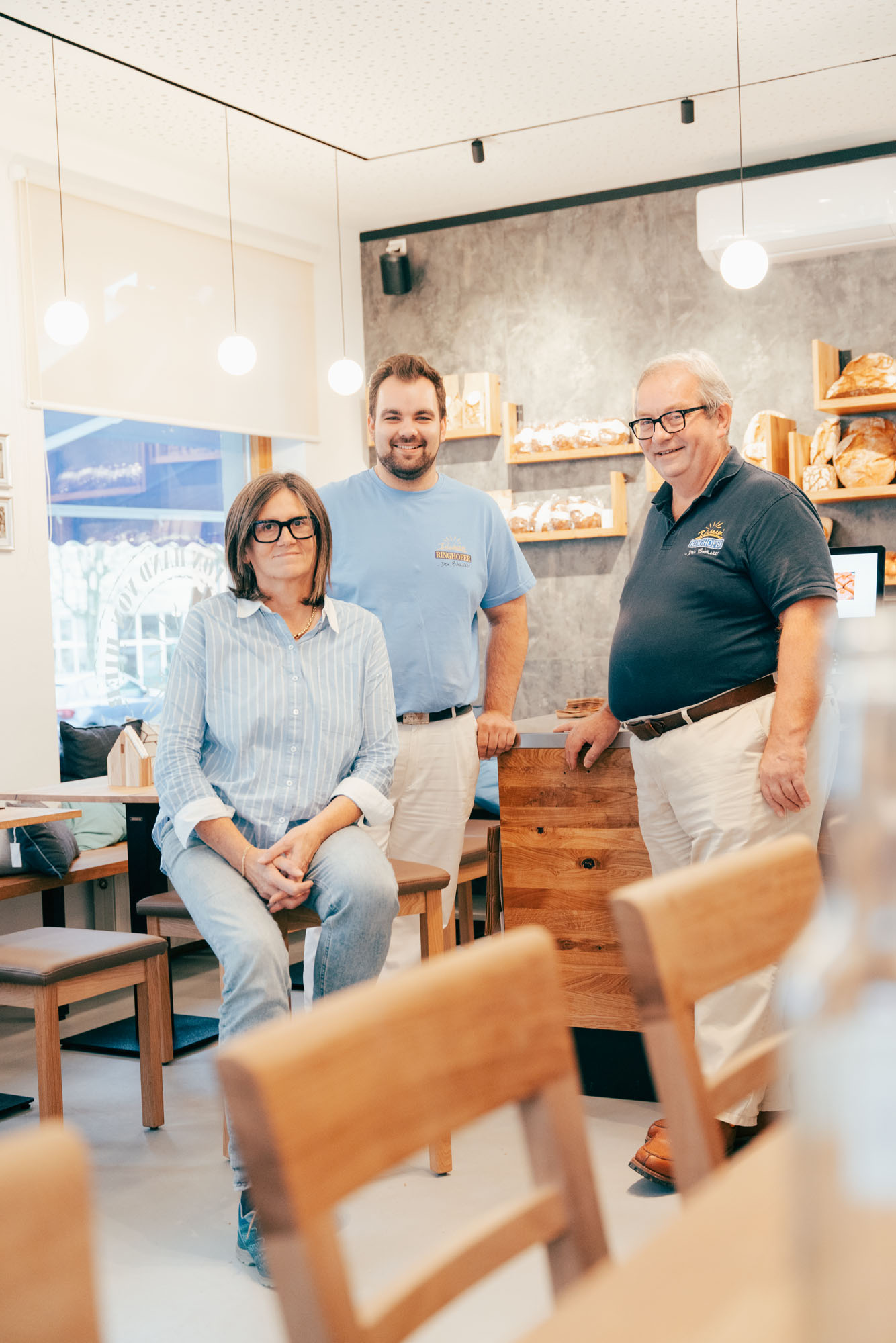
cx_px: 448
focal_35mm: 46
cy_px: 672
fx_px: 1720
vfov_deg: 42.7
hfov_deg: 29.2
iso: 1250
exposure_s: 1/100
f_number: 3.5
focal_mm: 46.1
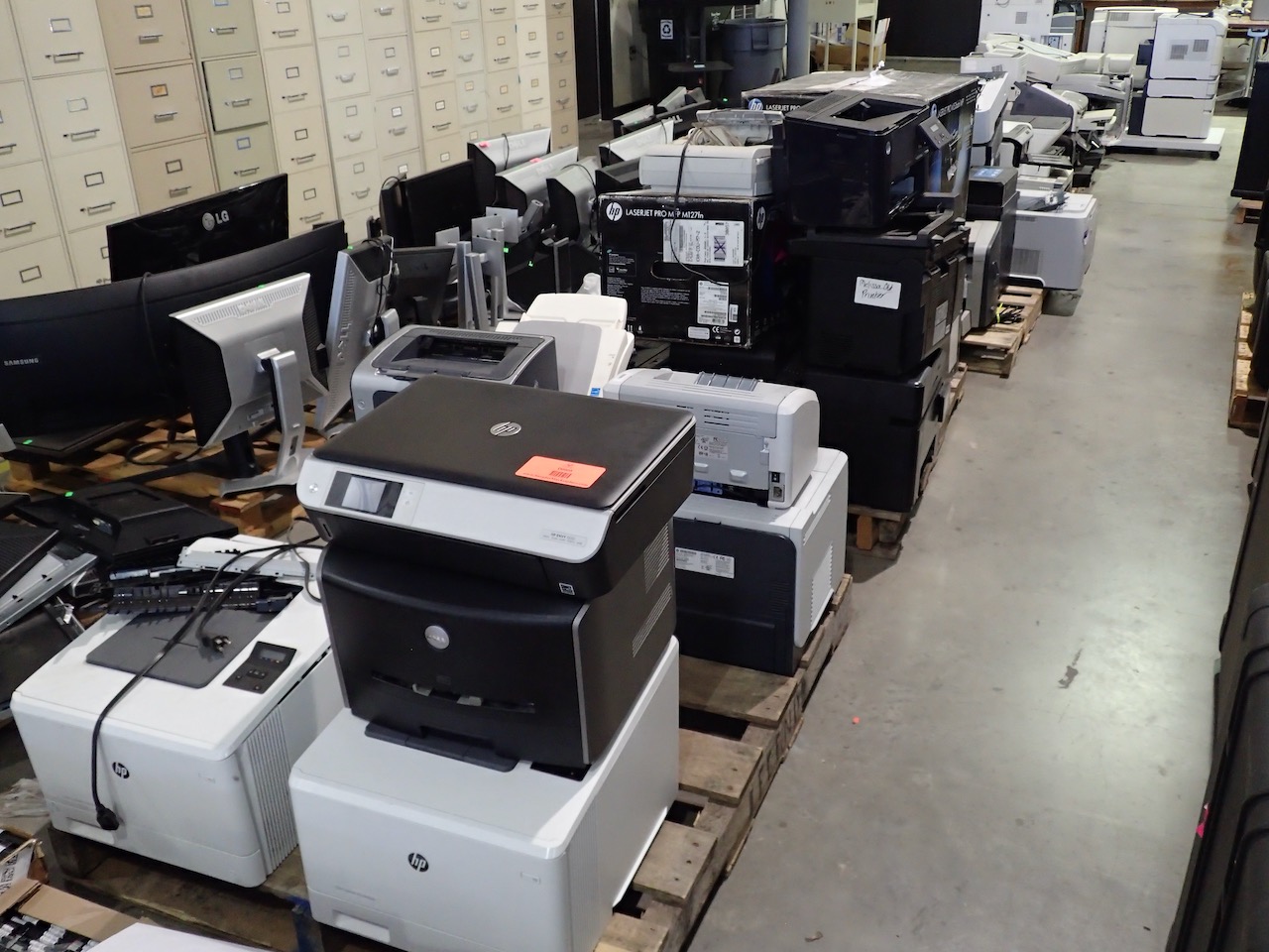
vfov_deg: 46.8
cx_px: 634
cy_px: 476
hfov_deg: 60.0
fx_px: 1100
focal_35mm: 30
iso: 500
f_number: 2.3
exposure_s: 1/30
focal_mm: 5.5
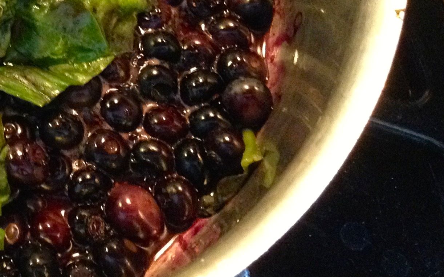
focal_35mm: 99
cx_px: -145
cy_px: -32
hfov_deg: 19.3
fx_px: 1198
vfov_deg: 13.0
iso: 400
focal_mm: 4.28
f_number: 2.4
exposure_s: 1/17
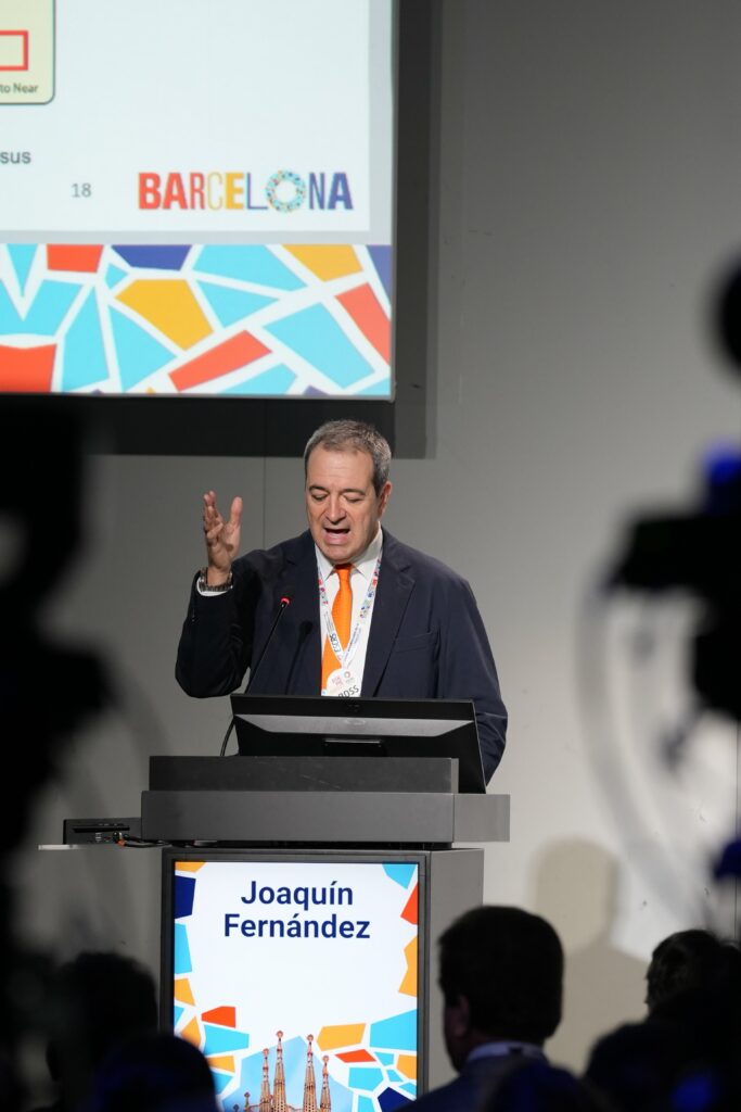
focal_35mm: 300
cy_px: 556
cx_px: 370
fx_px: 9259
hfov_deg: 4.6
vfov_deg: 6.9
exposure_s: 1/250
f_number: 4
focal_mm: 200
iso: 1600
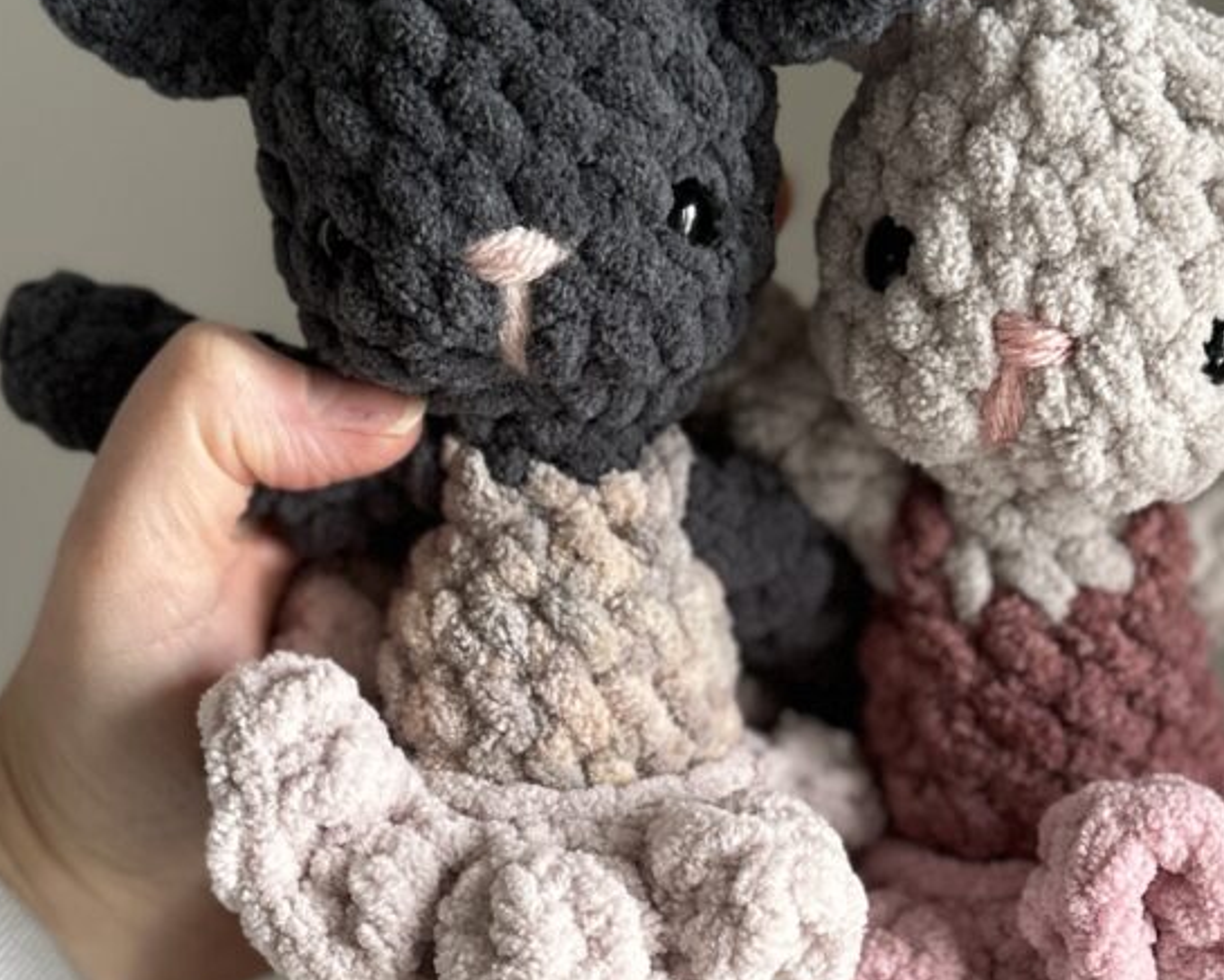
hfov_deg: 28.7
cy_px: 791
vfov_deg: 22.8
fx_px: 2391
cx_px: 667
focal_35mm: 66
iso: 250
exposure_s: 1/91
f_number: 1.78
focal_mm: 6.86
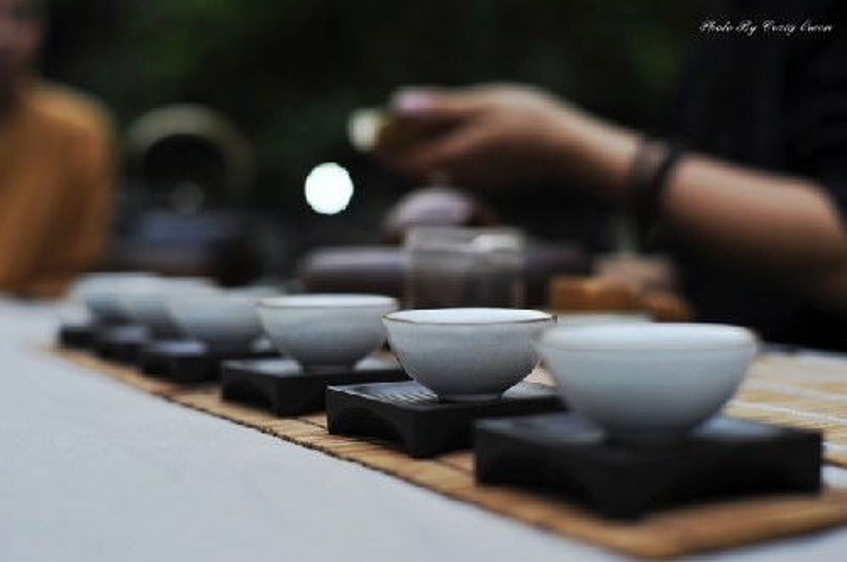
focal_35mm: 50
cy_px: 281
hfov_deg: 39.6
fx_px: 1175
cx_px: 424
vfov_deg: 26.9
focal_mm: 50
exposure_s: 1/250
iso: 400
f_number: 2.8
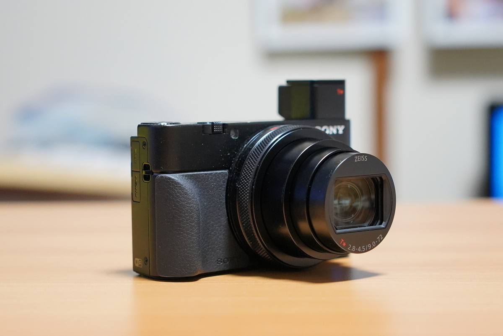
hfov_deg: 24.7
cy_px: 168
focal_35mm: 82
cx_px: 252
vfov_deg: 16.7
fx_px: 1147
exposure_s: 1/100
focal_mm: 55
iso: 4000
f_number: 4
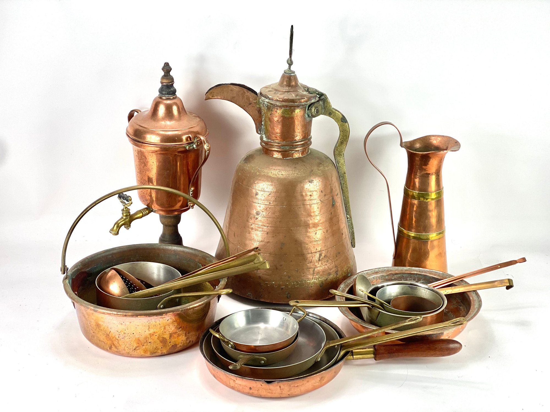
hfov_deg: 36.8
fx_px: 826
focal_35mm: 52
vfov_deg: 28.0
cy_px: 206
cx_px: 275
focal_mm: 6
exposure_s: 1/120
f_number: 2
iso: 25
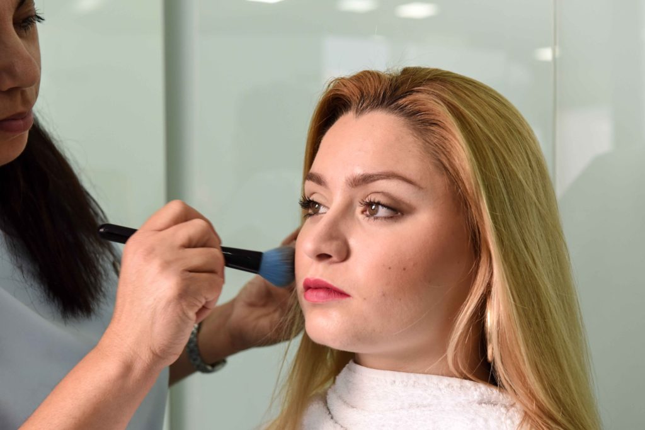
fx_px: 1254
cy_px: 215
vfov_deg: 19.5
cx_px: 322
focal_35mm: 70
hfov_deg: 28.8
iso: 1600
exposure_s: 1/80
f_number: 6.3
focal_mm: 70
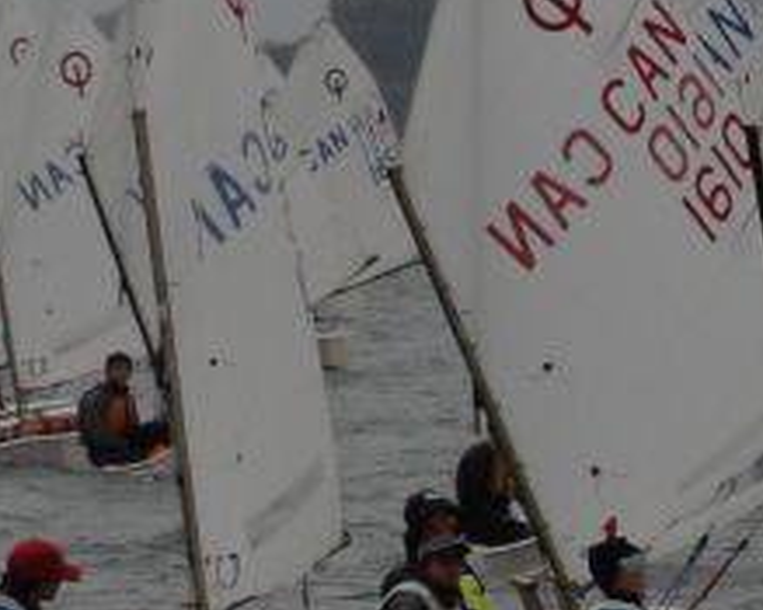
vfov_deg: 1.1
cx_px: 850
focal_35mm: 1401
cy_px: 87
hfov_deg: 1.4
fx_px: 31623
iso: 320
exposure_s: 1/640
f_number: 9
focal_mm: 170
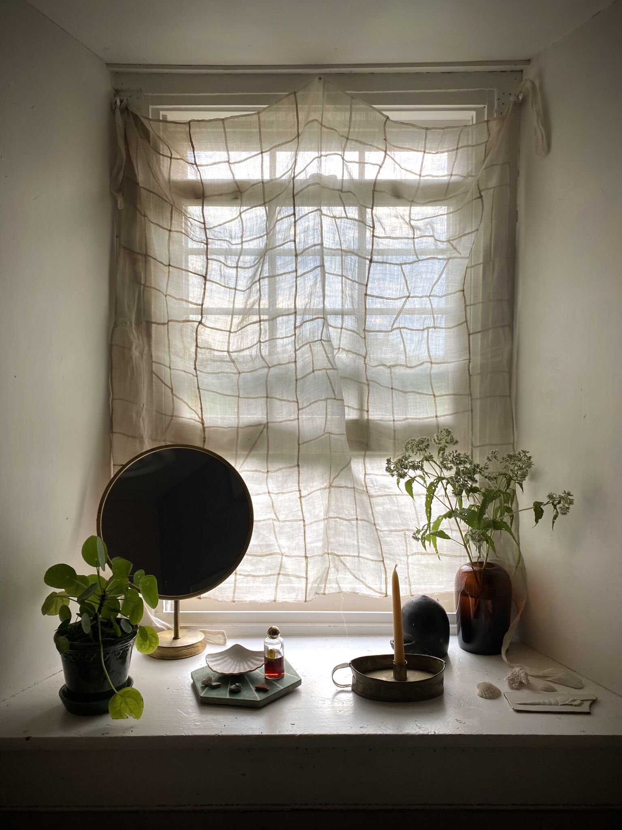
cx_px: 311
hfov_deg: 53.1
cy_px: 415
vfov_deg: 67.3
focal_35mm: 26
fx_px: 623
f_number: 1.8
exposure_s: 1/121
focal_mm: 4.25
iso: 40
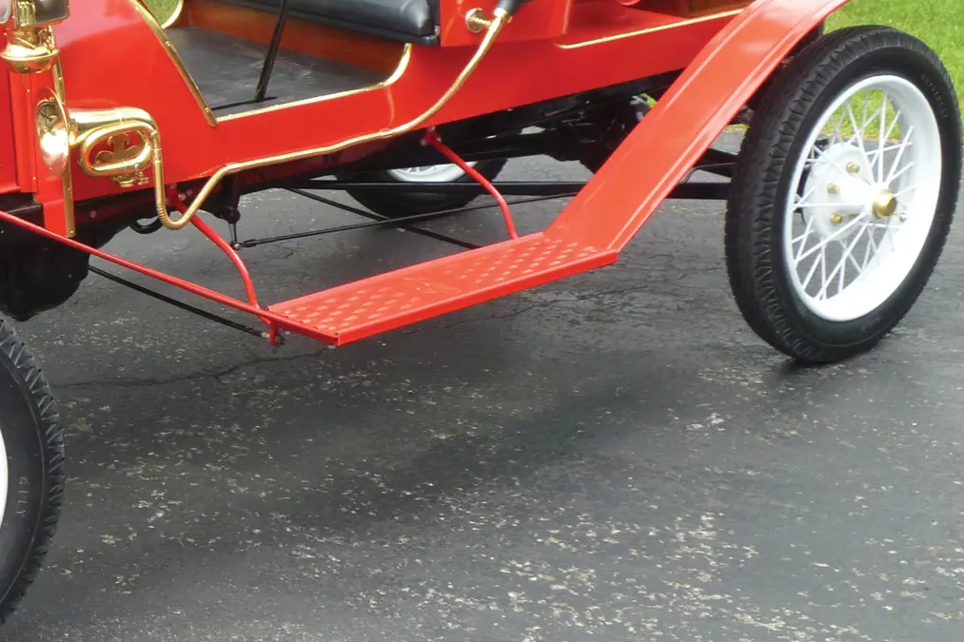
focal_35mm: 69
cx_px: 151
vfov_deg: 19.7
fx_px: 1847
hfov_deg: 28.4
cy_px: 250
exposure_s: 1/160
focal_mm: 6.3
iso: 100
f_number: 4.5
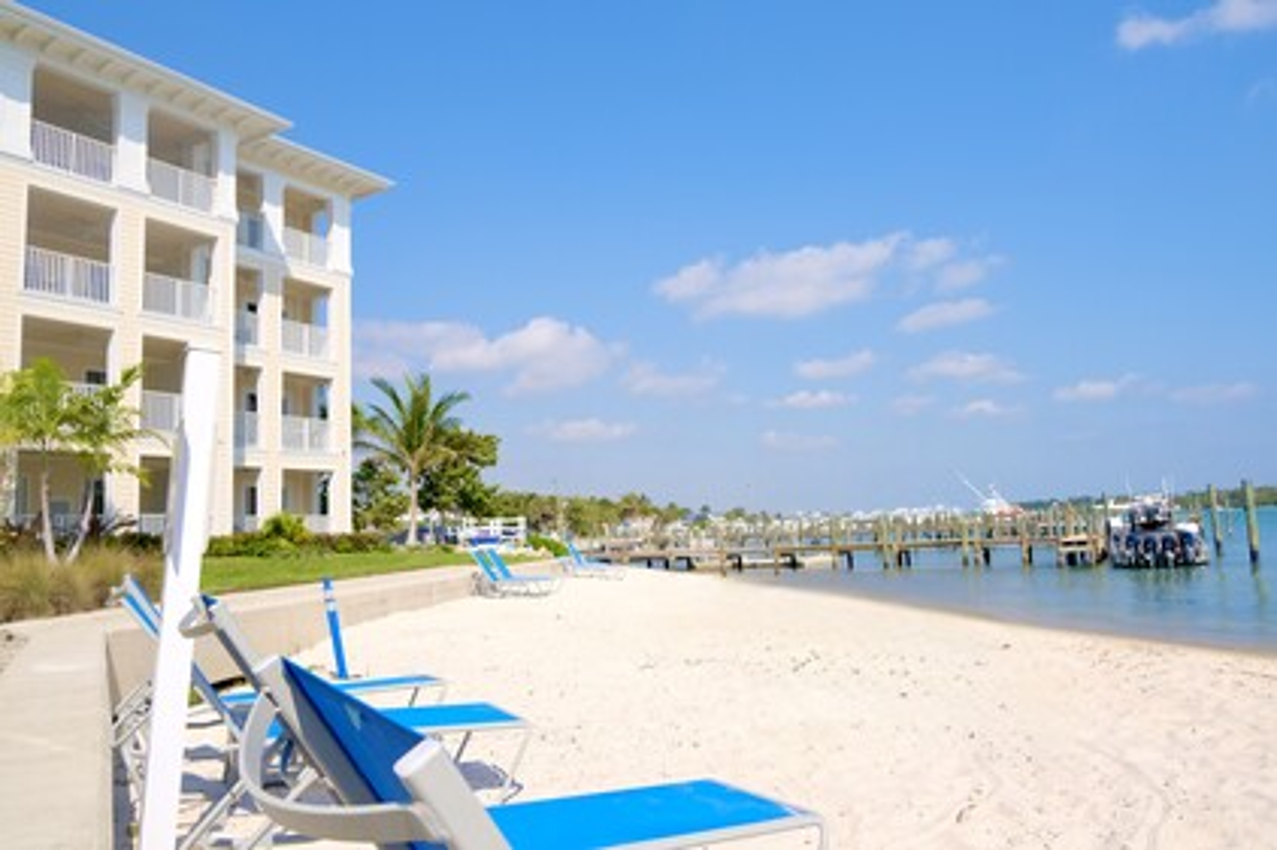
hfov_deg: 76.1
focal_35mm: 23
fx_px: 816
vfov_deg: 55.1
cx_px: 638
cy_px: 425
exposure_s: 1/800
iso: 320
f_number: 5.6
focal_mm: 15.6
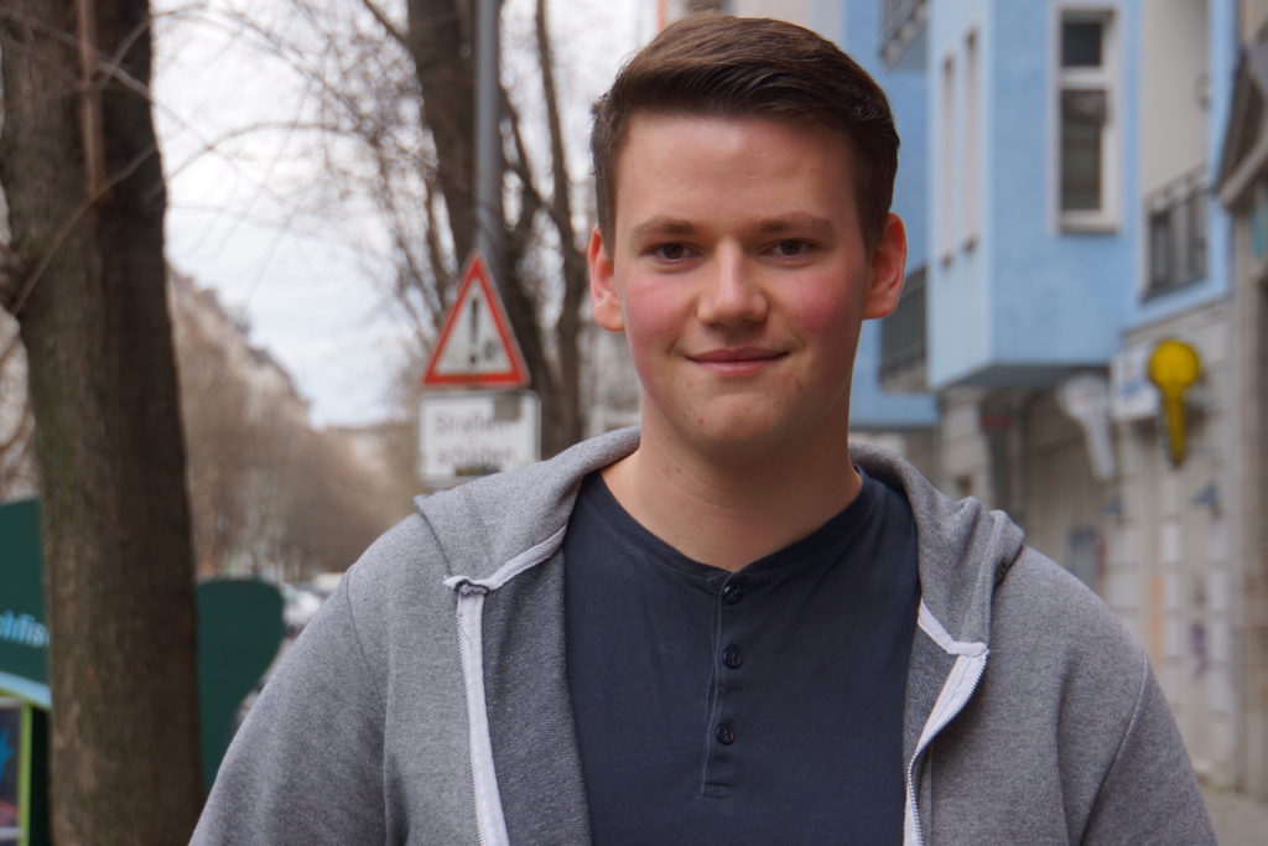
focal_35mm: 91
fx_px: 3205
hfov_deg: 22.4
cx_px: 634
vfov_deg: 15.0
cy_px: 423
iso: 160
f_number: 5.6
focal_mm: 60.8
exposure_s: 1/160
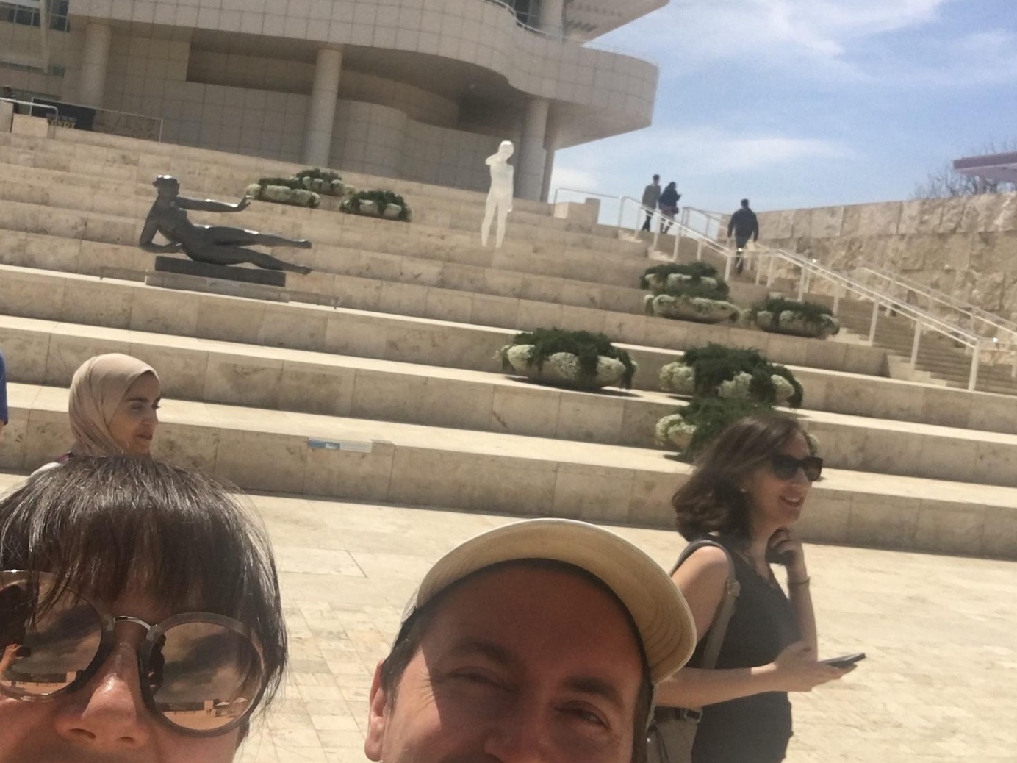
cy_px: 358
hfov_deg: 43.8
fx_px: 1263
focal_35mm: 43
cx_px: 458
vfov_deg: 33.6
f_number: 2.2
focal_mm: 2.65
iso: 32
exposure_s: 1/2924
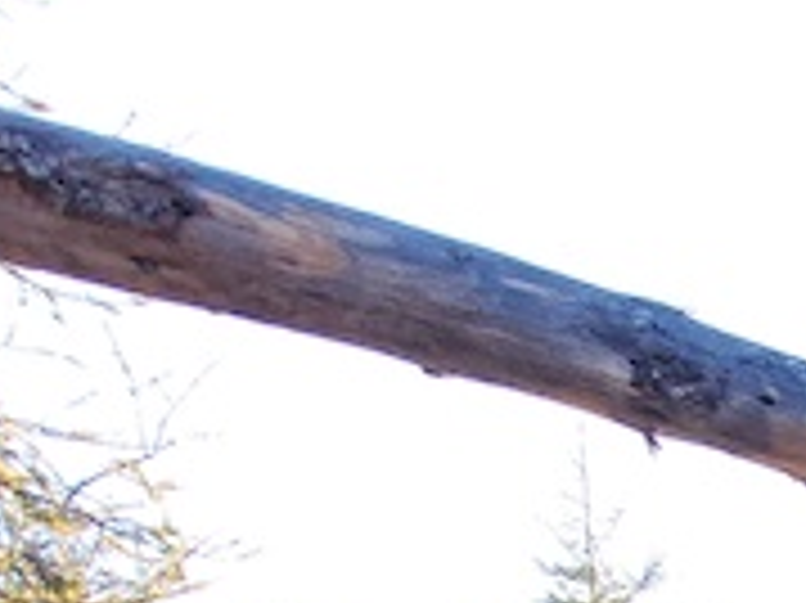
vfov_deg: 16.6
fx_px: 1350
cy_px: 1300
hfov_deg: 19.4
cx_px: 1598
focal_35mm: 58
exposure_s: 1/120
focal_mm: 1.8
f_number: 2.2
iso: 32
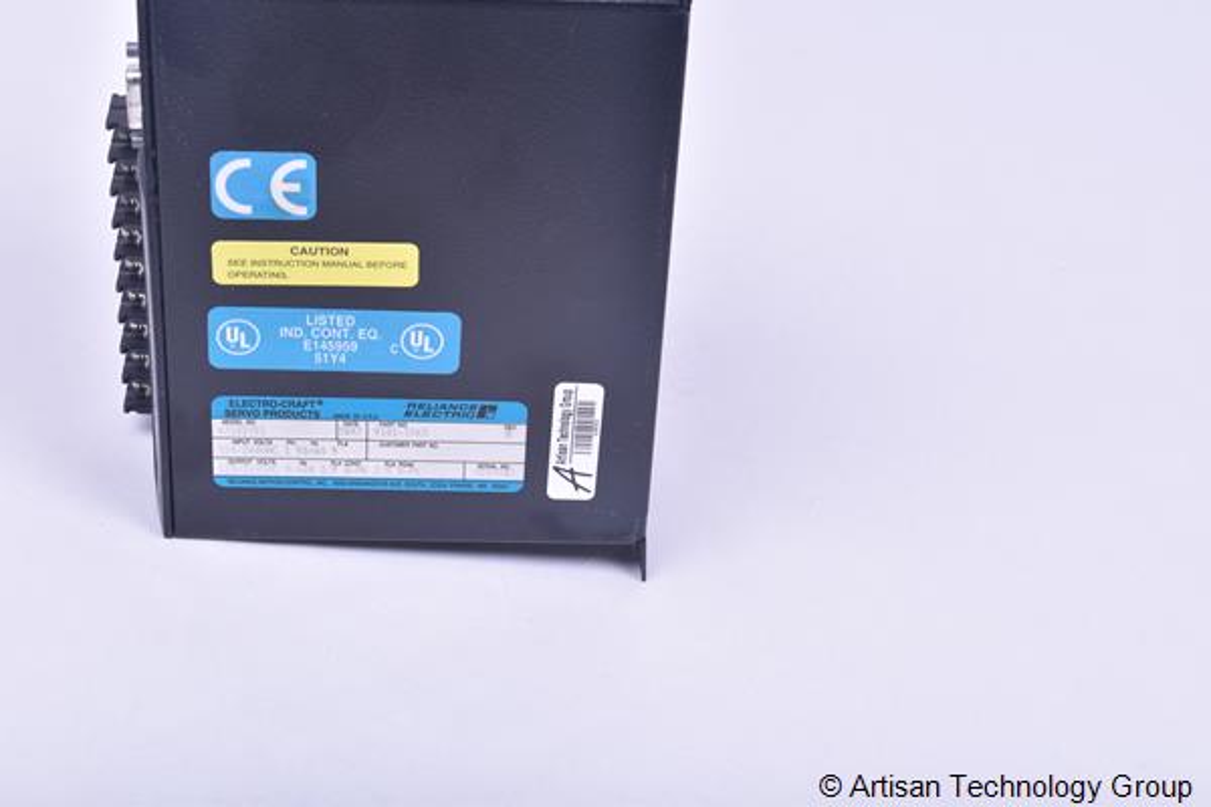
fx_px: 2775
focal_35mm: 82
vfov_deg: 16.6
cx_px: 606
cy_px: 404
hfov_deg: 24.6
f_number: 11
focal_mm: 55
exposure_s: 1/200
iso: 200
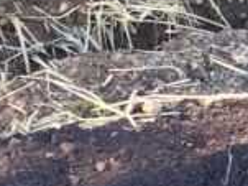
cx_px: 539
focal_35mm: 230
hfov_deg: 8.1
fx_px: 1646
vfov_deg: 6.0
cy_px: -365
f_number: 2.2
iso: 32
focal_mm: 4.15
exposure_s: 1/60
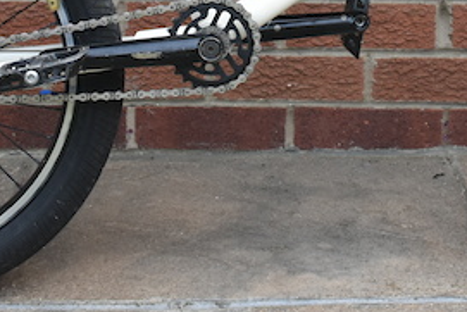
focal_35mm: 115
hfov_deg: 17.7
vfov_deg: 11.5
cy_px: -127
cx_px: 315
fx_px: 1493
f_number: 8
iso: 800
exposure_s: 1/250
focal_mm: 26
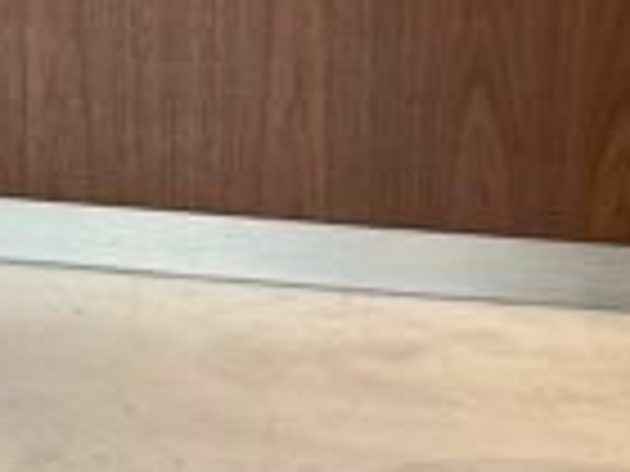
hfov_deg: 13.8
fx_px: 2493
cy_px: -566
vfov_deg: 9.8
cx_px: -207
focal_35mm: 137
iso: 200
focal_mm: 6.86
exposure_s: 1/100
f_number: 1.78
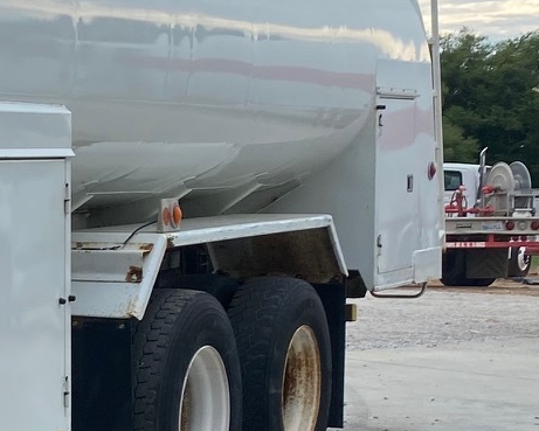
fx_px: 1771
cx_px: -511
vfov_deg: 13.9
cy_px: 299
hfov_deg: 14.6
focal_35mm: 111
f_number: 1.8
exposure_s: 1/1783
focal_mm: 4.25
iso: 32
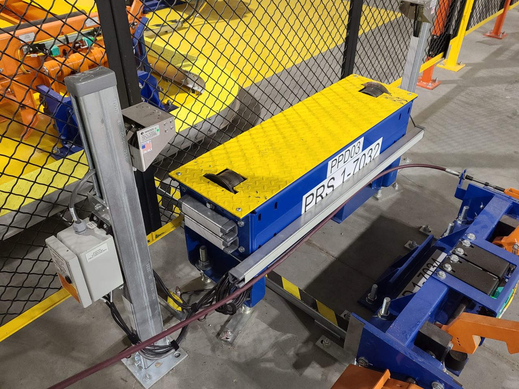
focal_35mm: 26
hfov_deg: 67.3
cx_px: 260
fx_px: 390
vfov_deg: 53.1
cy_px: 194
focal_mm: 5.4
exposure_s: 1/40
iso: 400
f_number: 1.8
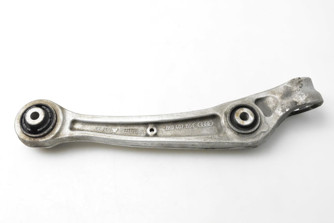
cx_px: 167
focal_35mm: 42
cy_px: 112
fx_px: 390
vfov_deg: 31.9
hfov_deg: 46.4
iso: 6400
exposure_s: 1/320
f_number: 9
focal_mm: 28
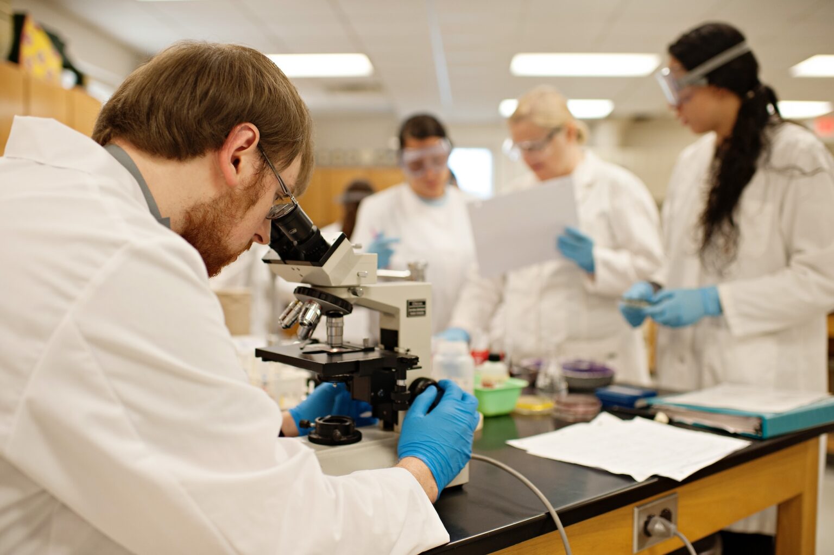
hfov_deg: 54.5
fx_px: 810
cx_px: 417
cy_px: 278
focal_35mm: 35
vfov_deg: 37.8
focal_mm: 35
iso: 800
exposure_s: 1/400
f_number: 2.2
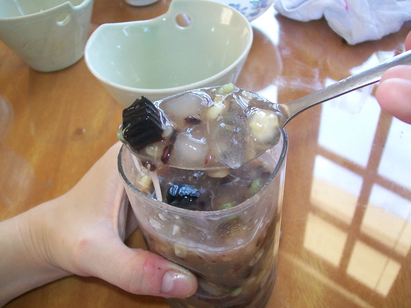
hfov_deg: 51.4
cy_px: 154
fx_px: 427
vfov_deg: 39.7
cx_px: 206
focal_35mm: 36
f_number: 2.7
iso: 160
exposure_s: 1/100
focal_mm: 6
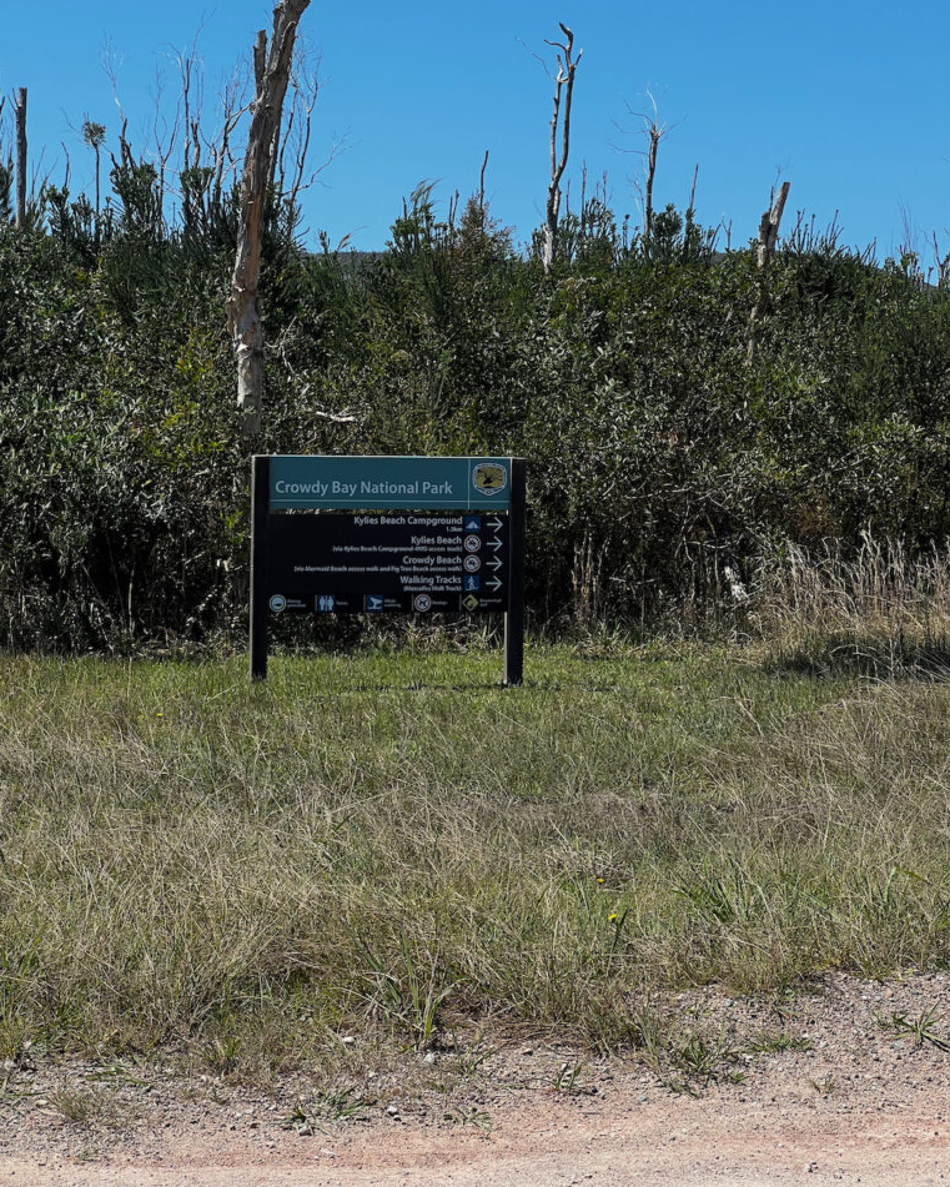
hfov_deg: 18.9
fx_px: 2846
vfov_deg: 23.6
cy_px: 585
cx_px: 474
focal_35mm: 81
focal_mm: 9
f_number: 2.8
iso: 32
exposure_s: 1/619
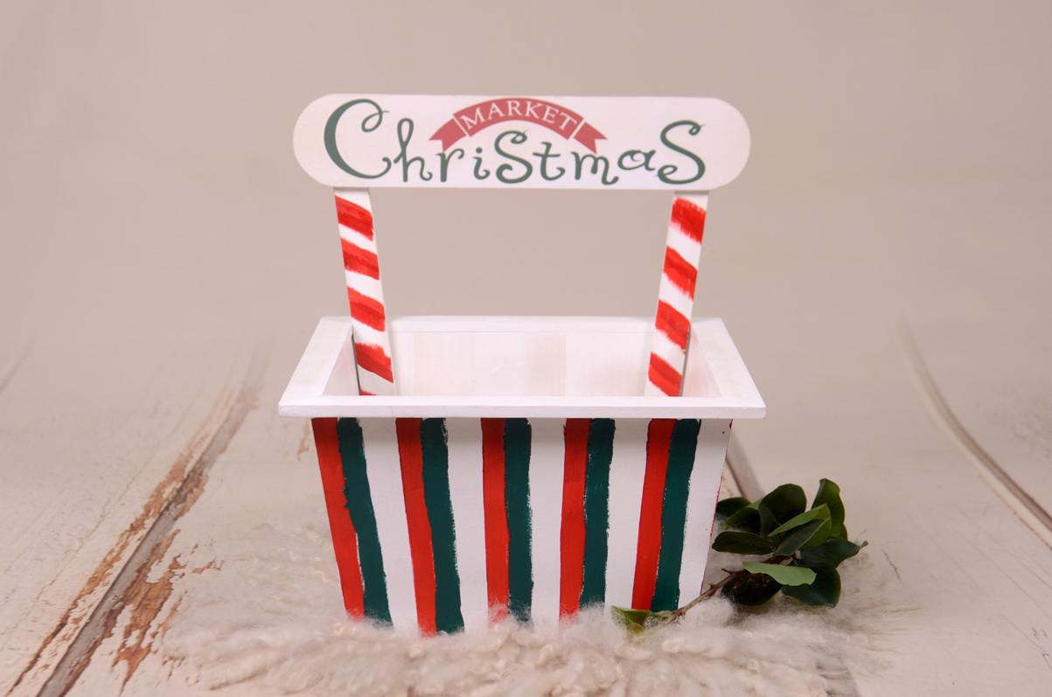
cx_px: 526
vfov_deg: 18.8
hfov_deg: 28.1
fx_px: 2100
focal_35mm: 72
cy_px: 348
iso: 100
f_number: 4.5
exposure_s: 1/100
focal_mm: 48
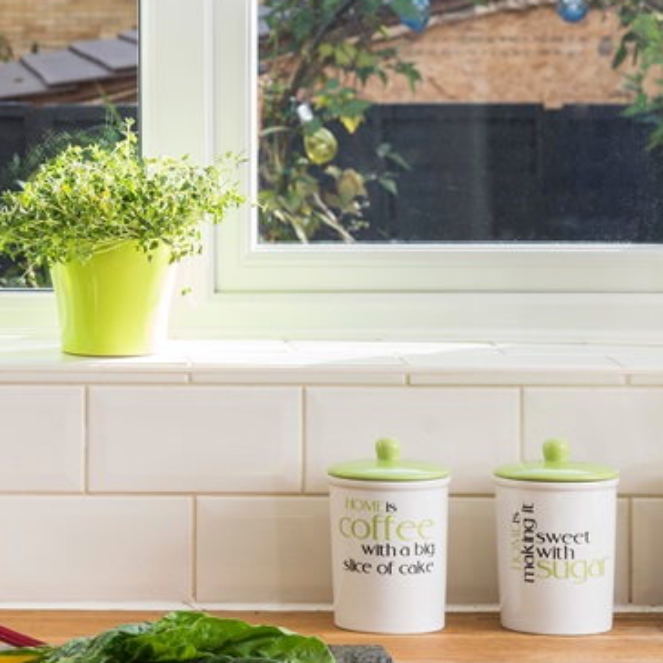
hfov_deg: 10.2
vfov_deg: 10.3
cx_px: -168
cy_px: 5
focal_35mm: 168
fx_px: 3640
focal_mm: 60
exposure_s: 1/80
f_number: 8
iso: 200
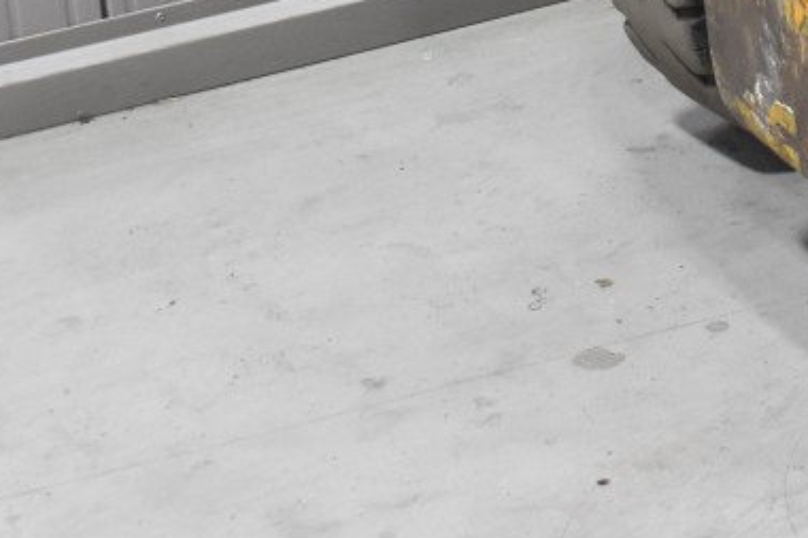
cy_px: -181
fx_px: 3612
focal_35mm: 161
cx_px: 1261
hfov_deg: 12.1
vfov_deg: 8.4
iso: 1600
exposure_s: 1/20
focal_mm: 34
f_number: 5.6
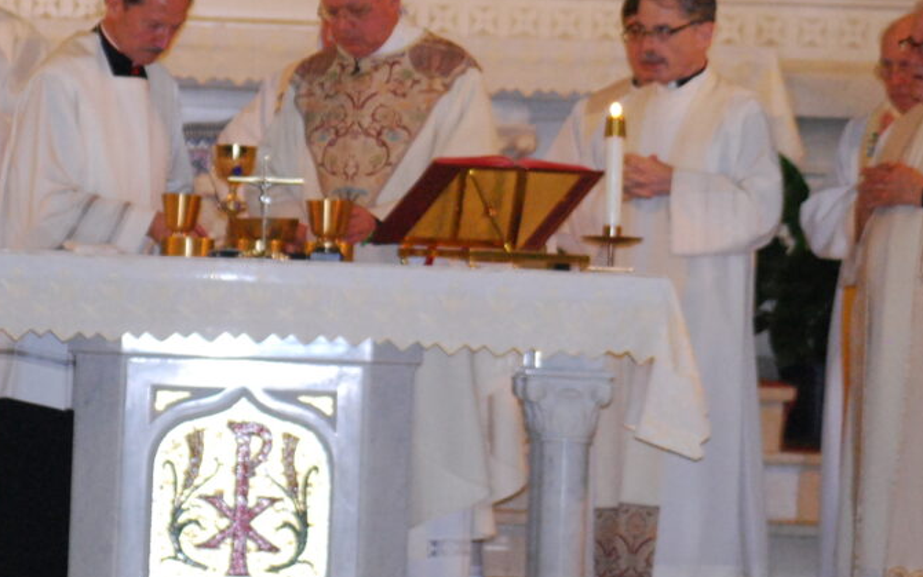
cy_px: -25
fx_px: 7246
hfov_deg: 7.3
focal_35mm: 288
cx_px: 338
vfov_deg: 4.6
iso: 1250
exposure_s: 1/60
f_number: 4.5
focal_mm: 82
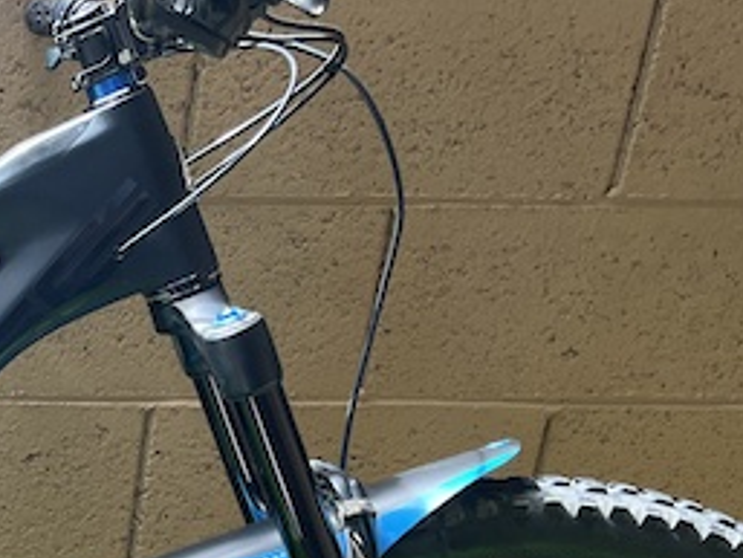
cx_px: -254
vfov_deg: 17.4
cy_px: 674
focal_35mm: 81
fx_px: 1739
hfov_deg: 21.5
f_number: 1.6
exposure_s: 1/138
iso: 50
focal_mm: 5.1
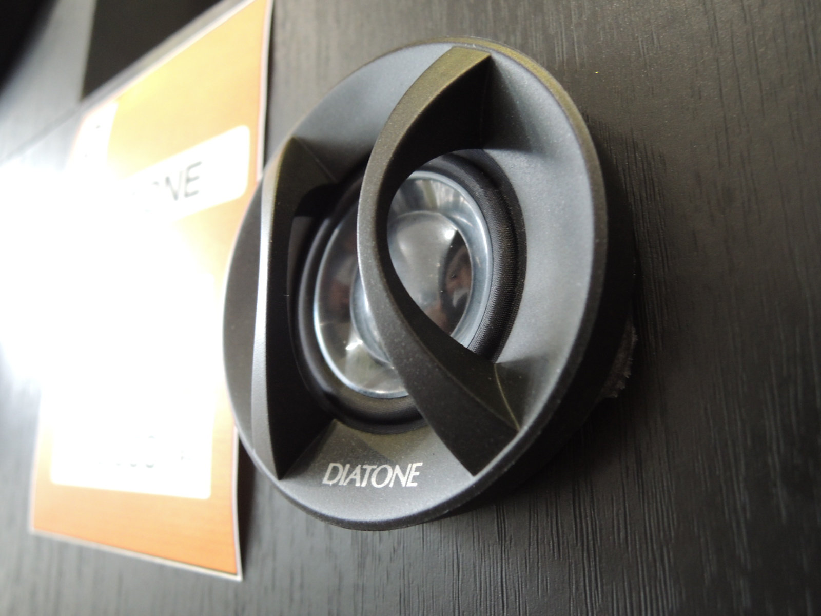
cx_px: 410
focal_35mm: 24
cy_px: 308
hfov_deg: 71.6
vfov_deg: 56.8
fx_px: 569
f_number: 2.8
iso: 320
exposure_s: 1/30
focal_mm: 4.3
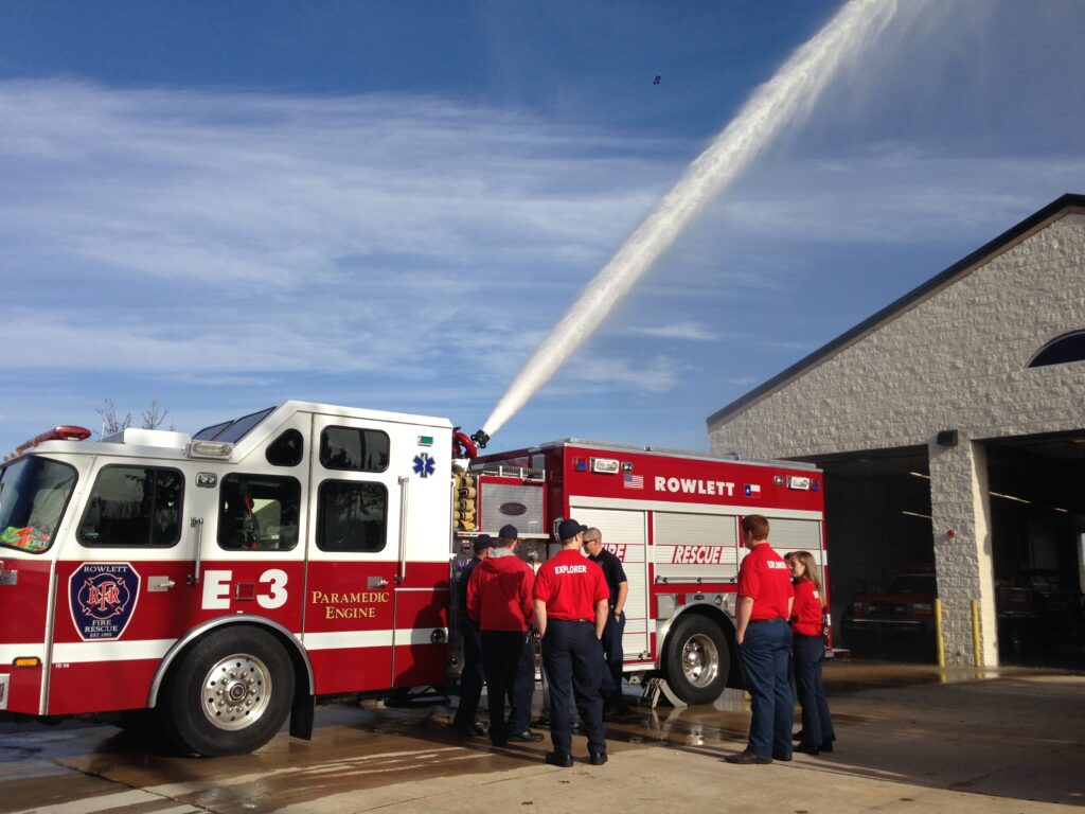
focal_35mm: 33
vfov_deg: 42.9
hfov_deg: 55.4
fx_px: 1034
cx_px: 542
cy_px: 407
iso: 50
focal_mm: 4.13
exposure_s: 1/1869
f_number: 2.4
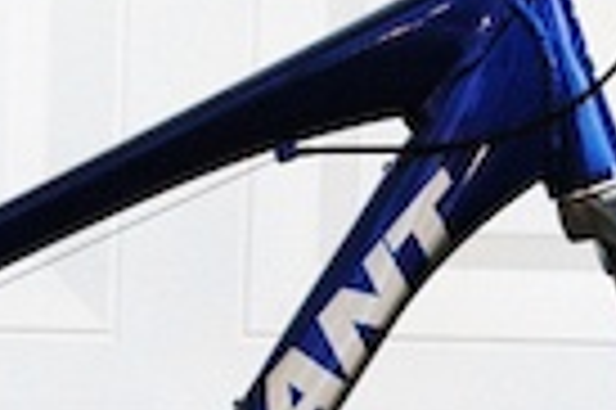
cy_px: 554
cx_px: 22
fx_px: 4204
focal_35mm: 246
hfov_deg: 8.3
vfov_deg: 5.5
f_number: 8
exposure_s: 1/250
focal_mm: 28
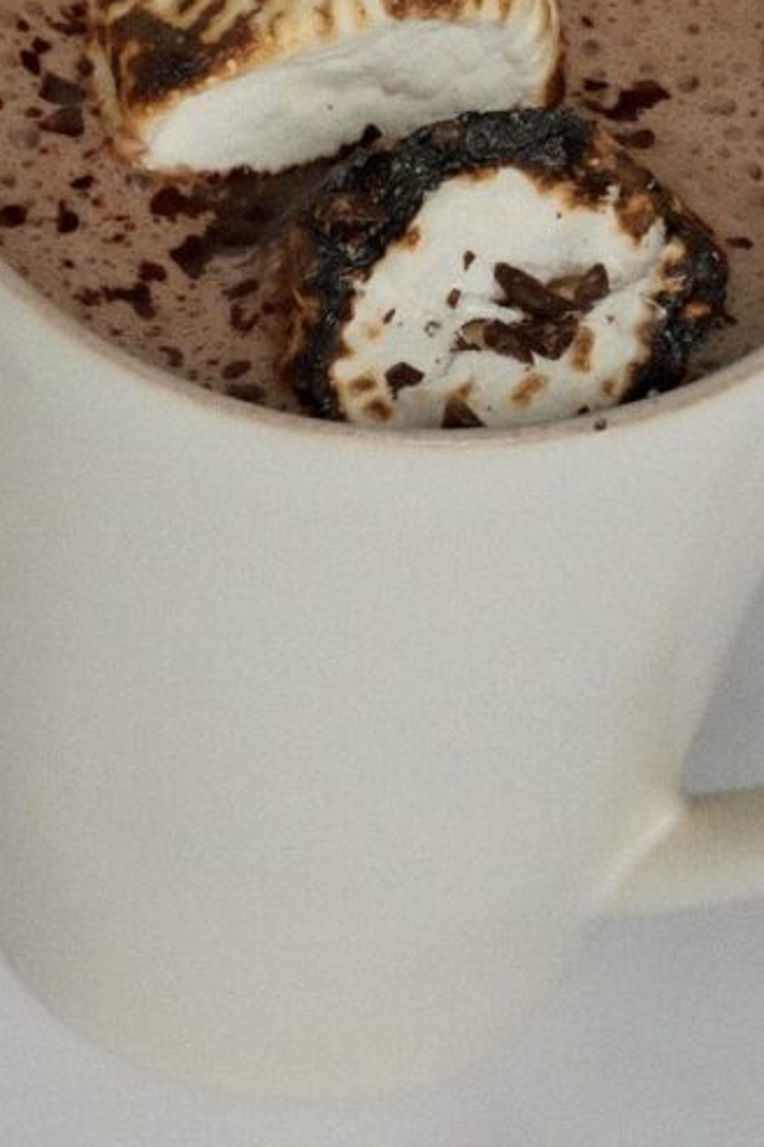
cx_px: -435
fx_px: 4619
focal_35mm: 145
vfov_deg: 14.2
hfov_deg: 9.2
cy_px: 641
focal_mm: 23
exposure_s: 1/210
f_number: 4
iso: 500
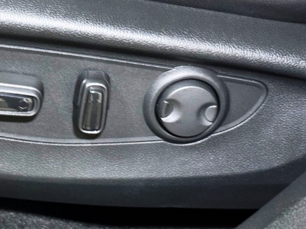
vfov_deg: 15.1
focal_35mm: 98
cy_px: 87
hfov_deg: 19.7
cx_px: 43
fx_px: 866
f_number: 1.78
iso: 640
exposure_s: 1/30
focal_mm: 6.86
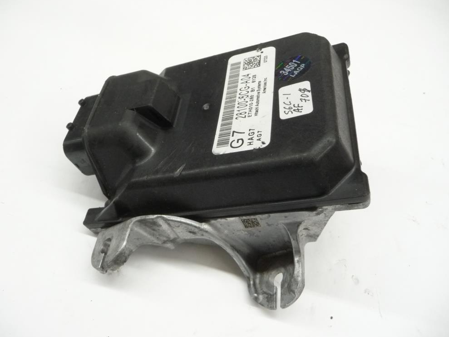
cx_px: 218
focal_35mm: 29
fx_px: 376
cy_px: 172
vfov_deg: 48.2
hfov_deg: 61.6
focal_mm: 4.7
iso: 320
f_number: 3.3
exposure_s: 1/30
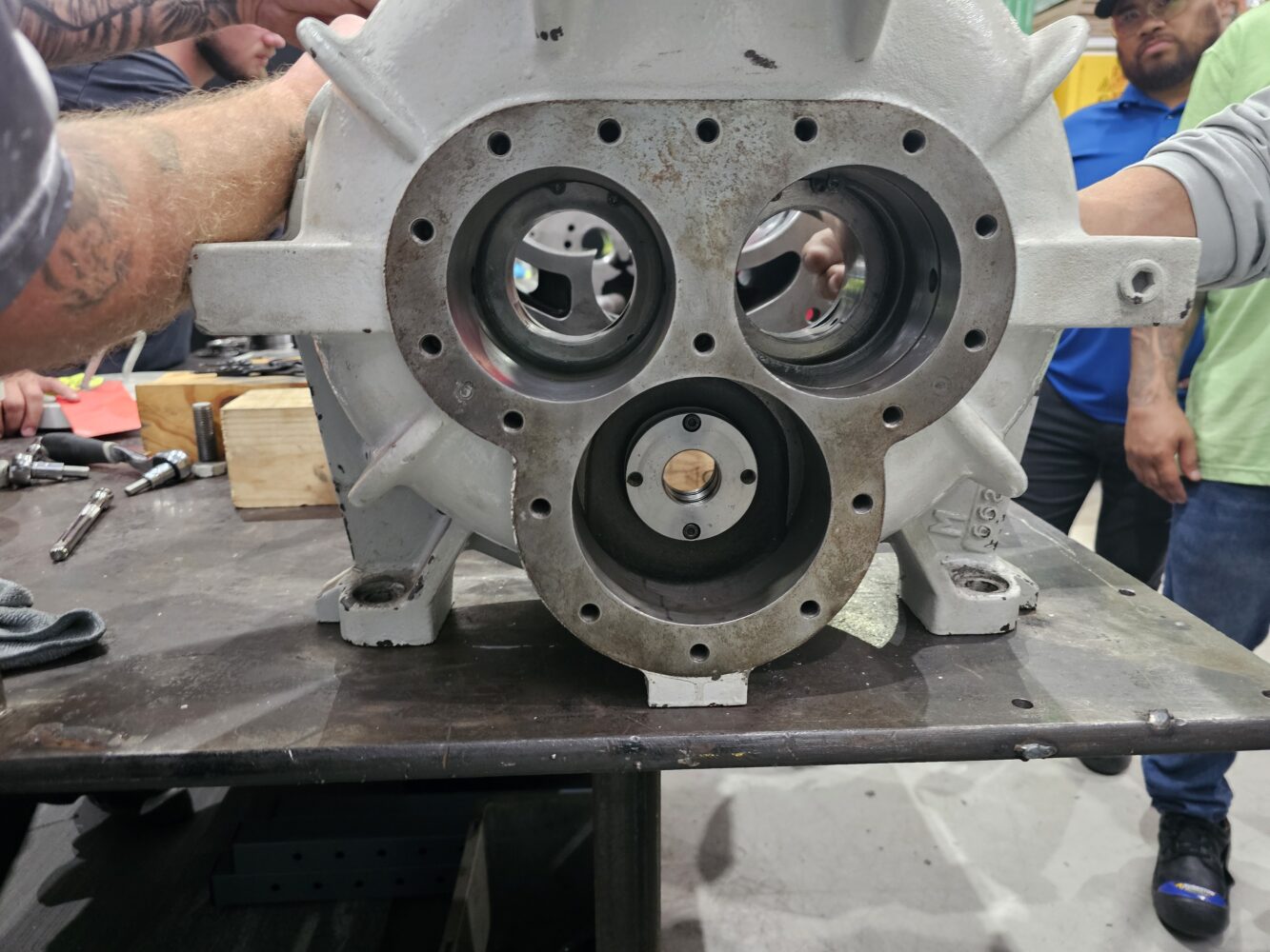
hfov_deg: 73.9
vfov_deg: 58.9
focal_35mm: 23
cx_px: 635
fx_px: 844
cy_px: 476
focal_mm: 6.3
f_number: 1.7
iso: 500
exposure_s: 1/24
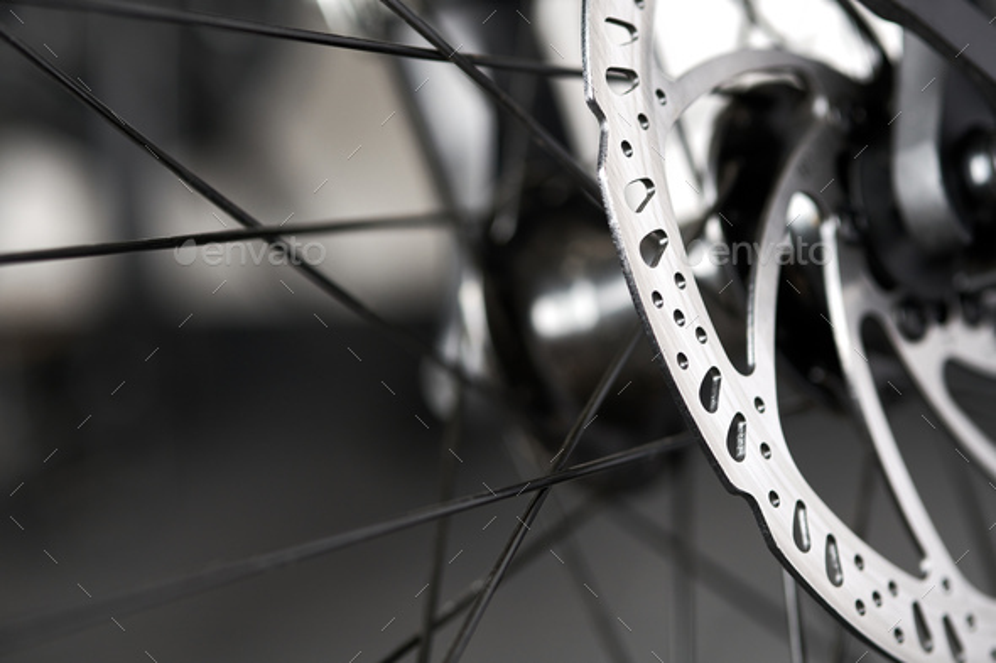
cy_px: 332
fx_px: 2904
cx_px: 498
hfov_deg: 19.5
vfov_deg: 13.0
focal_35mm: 105
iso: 200
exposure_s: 1/100
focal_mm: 105
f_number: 5
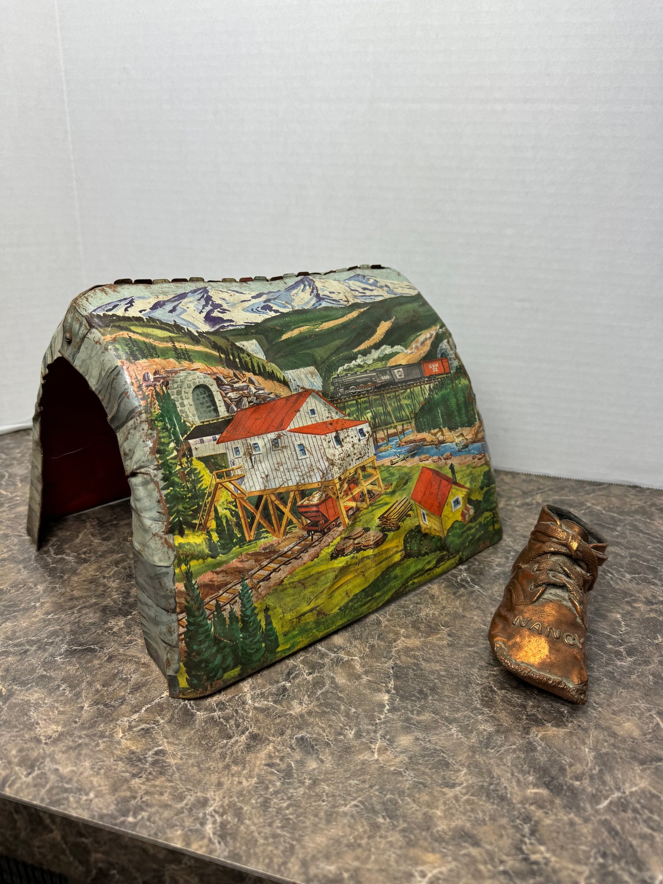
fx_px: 613
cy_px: 442
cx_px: 332
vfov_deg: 71.6
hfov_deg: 56.8
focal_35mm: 24
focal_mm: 6.76
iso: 64
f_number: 1.78
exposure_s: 1/209
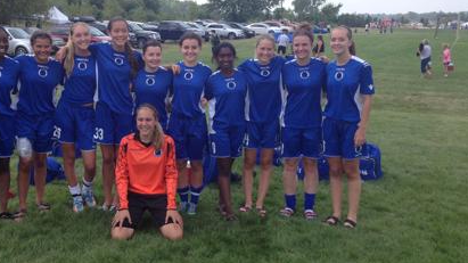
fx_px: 633
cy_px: 119
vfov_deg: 23.5
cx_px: 187
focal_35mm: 51
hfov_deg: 40.4
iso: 50
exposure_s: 1/986
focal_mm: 4.28
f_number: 2.4
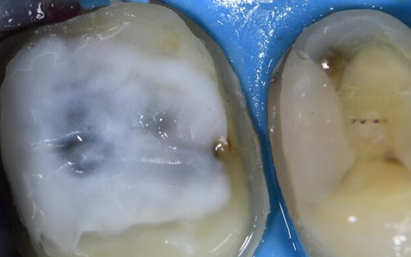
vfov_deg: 5.0
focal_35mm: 265
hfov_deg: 7.9
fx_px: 2968
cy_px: 146
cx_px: 237
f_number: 32
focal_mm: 105
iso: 200
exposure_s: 1/160
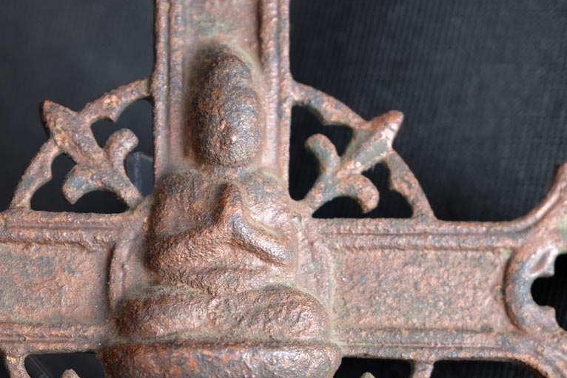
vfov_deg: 10.5
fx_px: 2048
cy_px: 281
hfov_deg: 15.8
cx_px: 261
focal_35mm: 130
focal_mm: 55
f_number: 2.8
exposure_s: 1/125
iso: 640
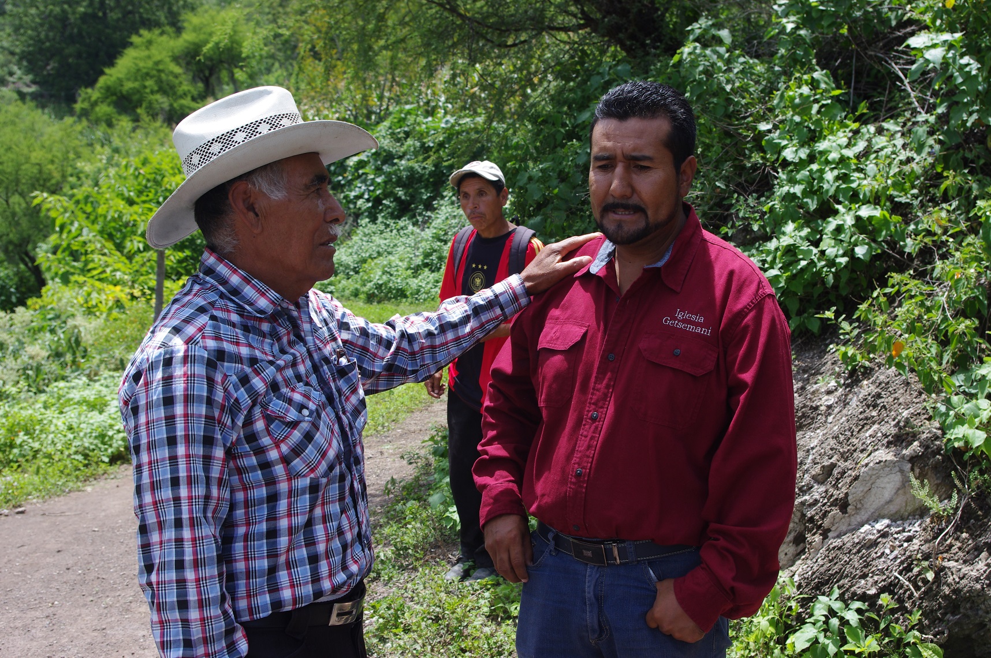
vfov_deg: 27.5
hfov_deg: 40.4
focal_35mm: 49
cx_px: 496
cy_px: 329
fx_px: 1347
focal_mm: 32.5
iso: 200
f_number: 6.3
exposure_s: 1/250
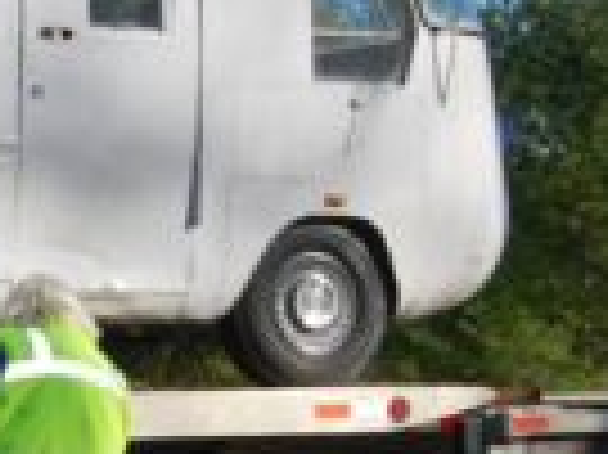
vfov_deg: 6.8
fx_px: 3826
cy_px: 281
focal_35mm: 218
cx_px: -297
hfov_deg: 8.9
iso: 100
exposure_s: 1/200
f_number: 10
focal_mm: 34
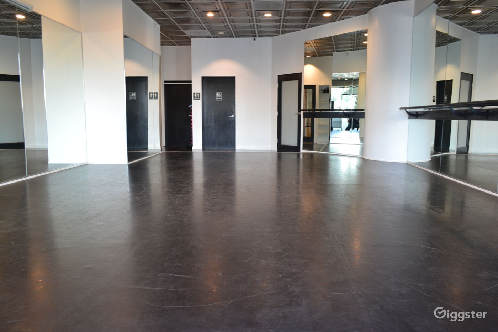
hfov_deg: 67.4
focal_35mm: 27
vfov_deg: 47.9
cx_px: 249
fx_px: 373
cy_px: 166
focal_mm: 18
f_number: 6.3
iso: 560
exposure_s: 1/15
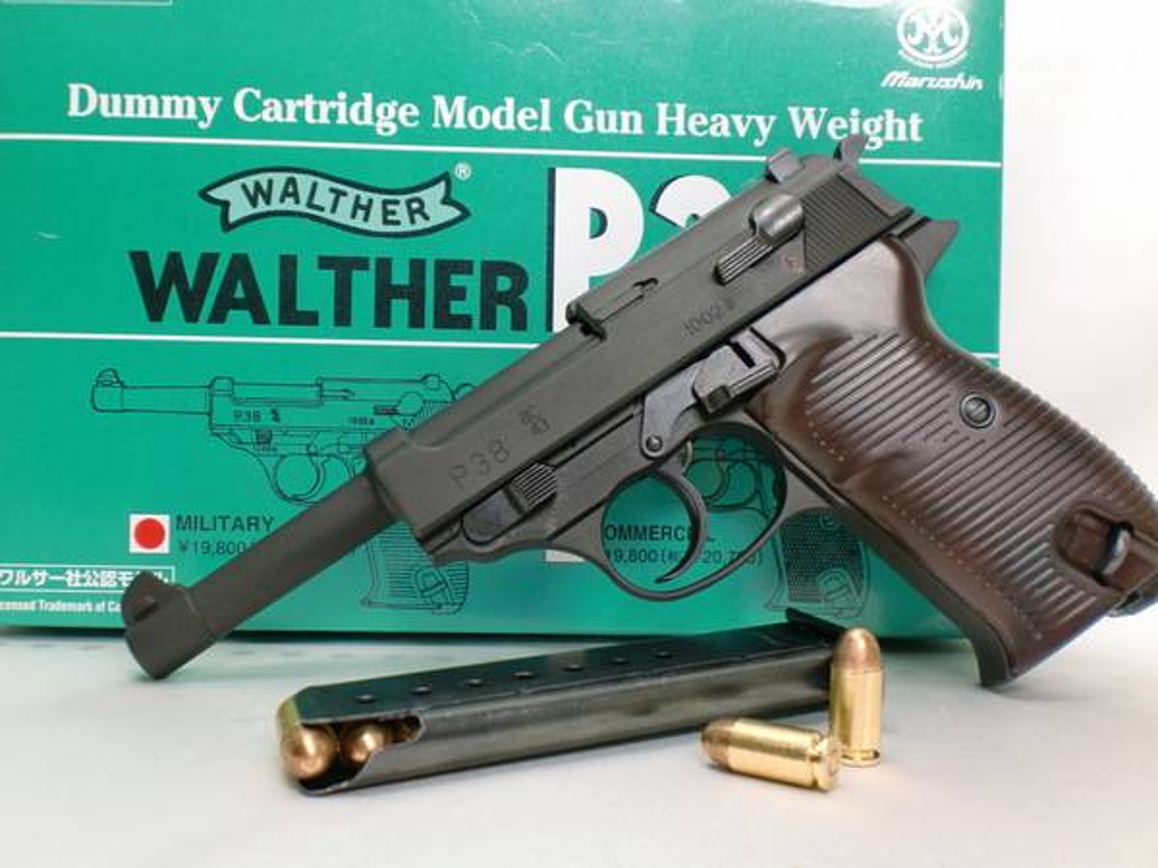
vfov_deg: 40.7
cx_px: 579
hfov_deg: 52.6
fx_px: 1171
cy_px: 434
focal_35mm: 35
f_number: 3.1
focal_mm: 6.3
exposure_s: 1/60
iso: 125
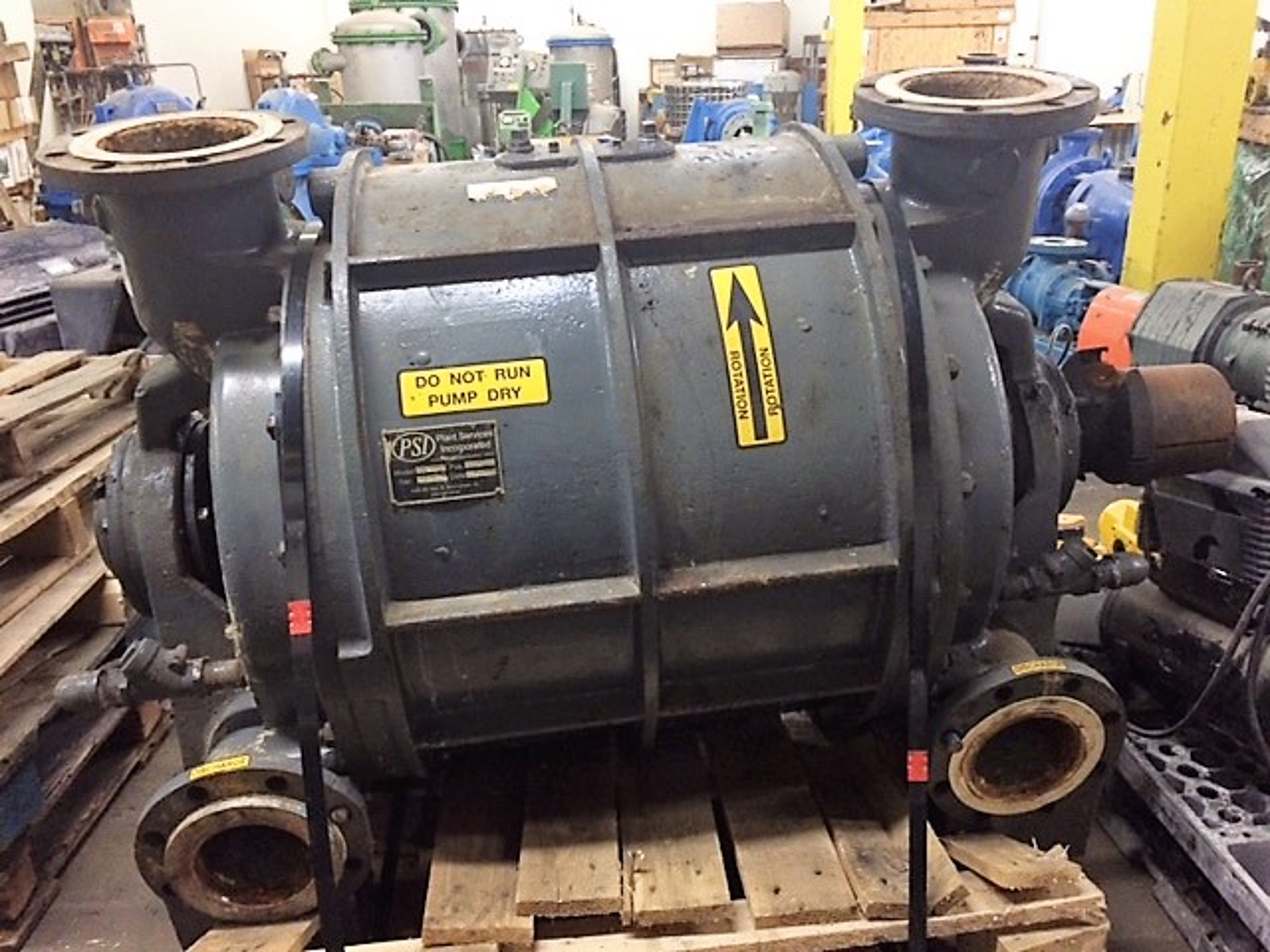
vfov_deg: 48.2
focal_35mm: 29
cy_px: 476
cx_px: 635
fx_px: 1064
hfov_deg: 61.7
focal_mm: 4.15
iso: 320
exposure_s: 1/15
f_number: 2.2
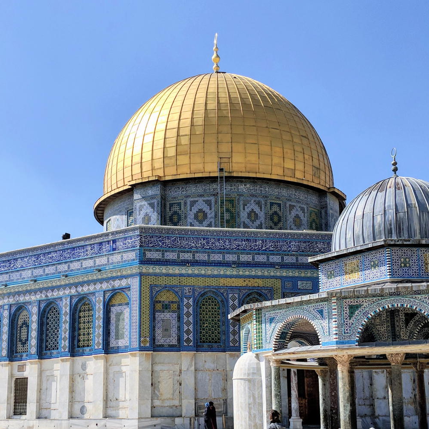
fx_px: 449
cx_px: 215
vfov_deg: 50.3
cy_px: 280
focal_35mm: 32
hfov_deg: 51.1
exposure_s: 1/11765
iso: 89
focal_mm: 4.44
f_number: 1.8
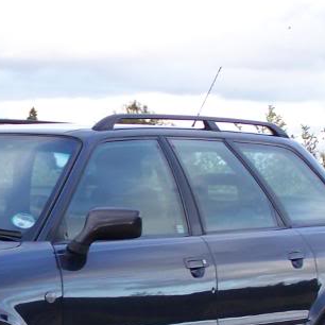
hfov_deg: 8.8
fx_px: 2103
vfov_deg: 8.8
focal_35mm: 198
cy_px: 312
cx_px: -47
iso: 64
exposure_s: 1/80
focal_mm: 11.1
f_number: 3.2
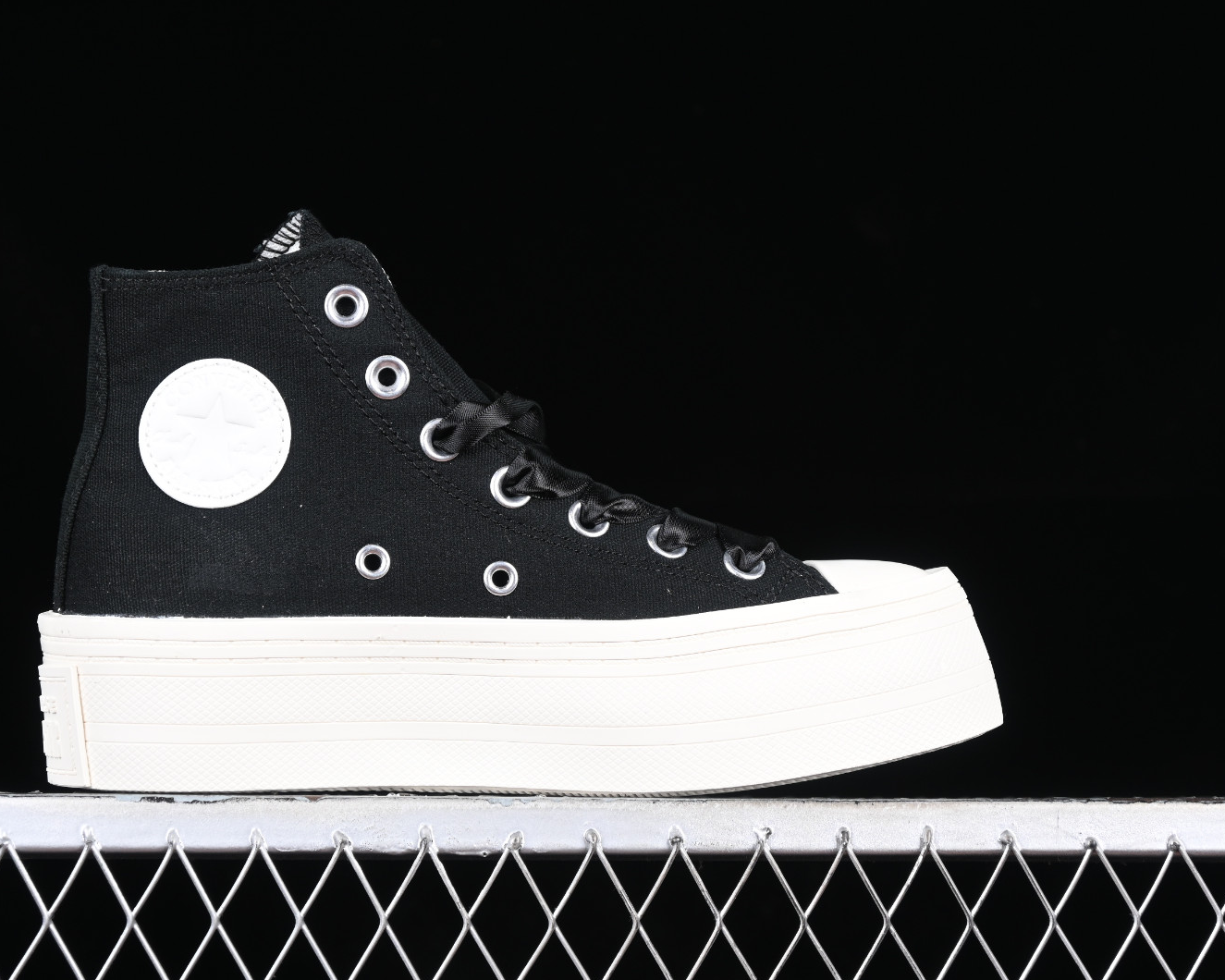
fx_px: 3082
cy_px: 491
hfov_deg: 22.5
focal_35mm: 85
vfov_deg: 18.1
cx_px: 521
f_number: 6.3
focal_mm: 50
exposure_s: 1/60
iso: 160
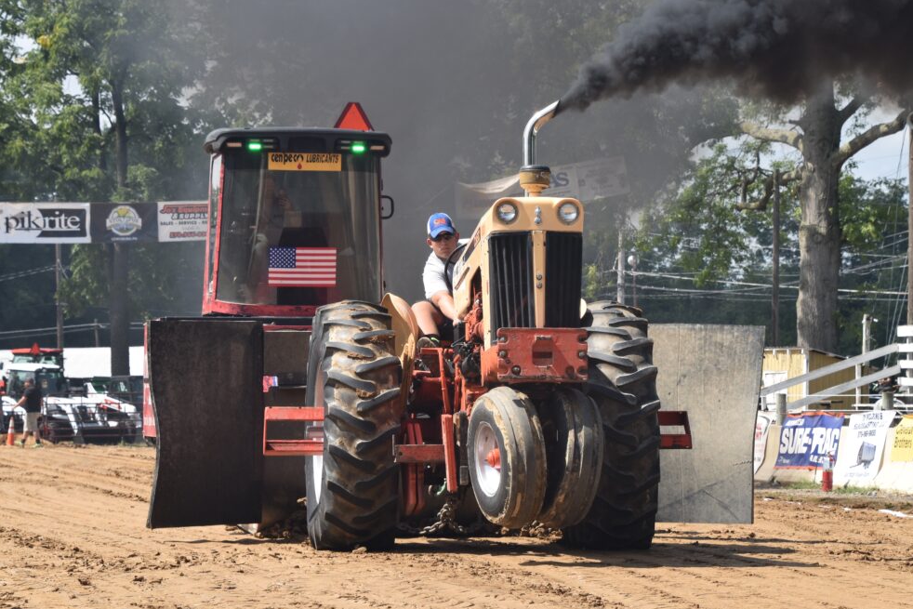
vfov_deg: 12.0
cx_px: 464
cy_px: 308
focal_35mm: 115
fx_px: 2904
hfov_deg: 17.9
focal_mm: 75
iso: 200
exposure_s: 1/320
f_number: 9
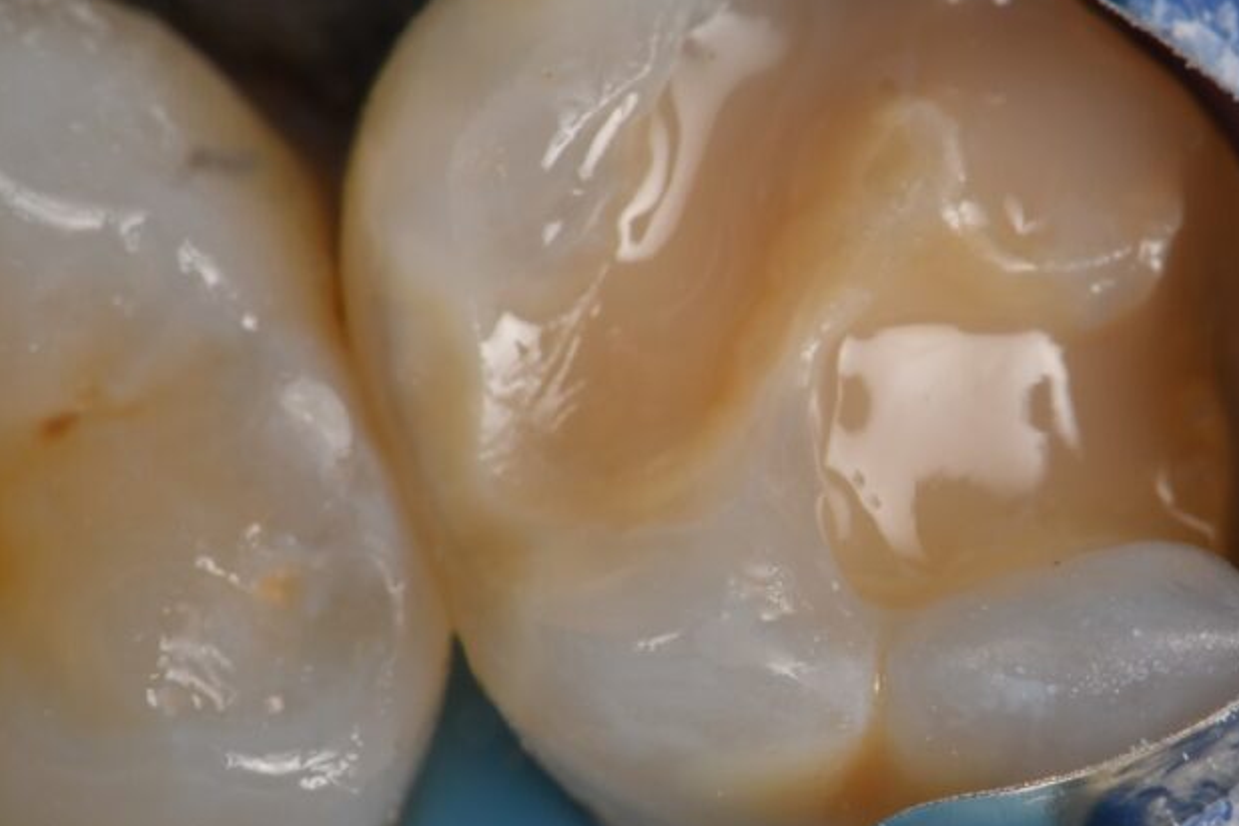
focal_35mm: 260
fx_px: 8948
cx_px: 1022
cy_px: 363
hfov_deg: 7.9
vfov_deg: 5.3
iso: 200
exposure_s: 1/160
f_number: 32
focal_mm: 105
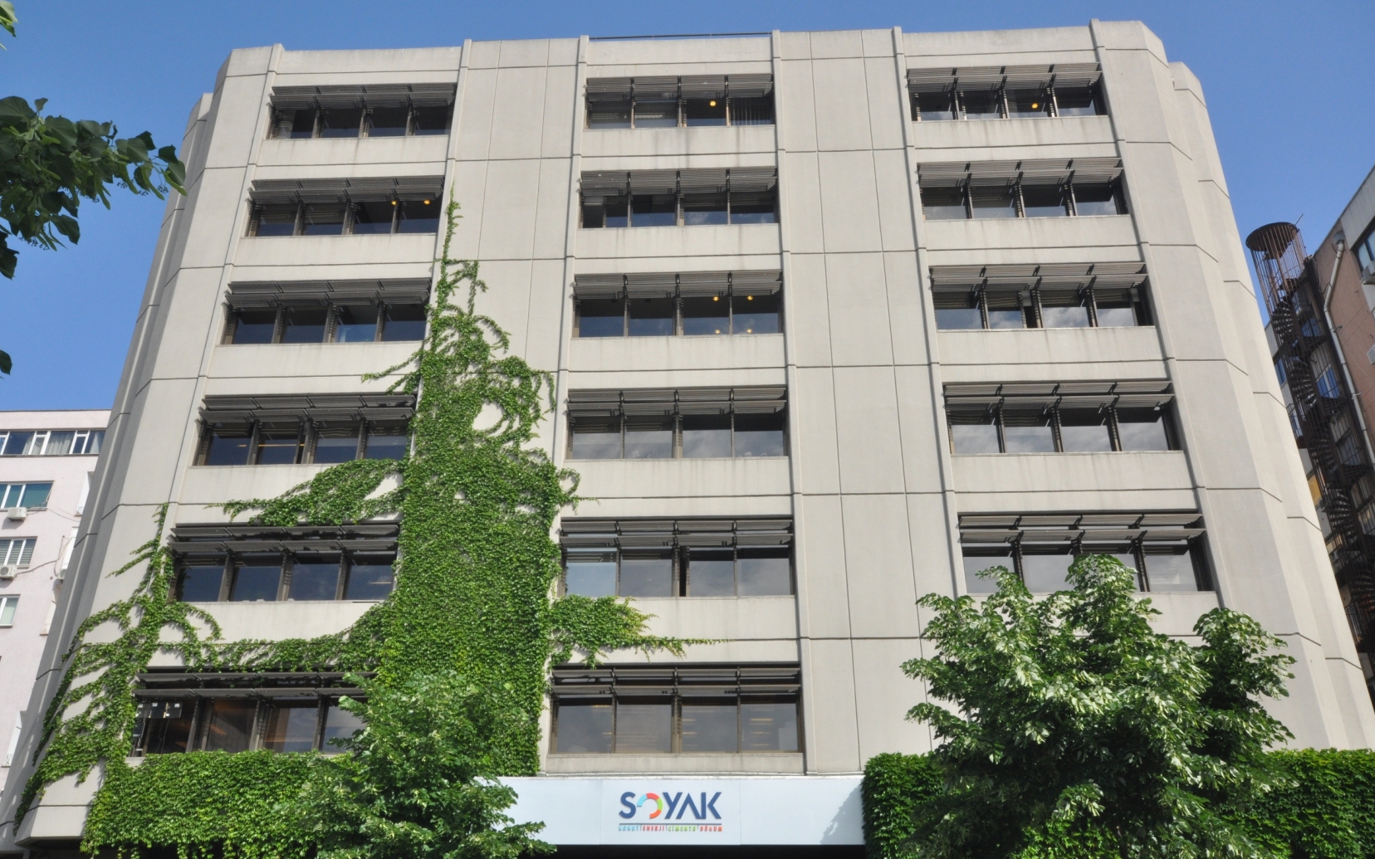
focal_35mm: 31
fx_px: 1162
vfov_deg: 40.6
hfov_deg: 61.2
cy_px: 450
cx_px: 680
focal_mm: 20
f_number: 20
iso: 500
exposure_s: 1/125
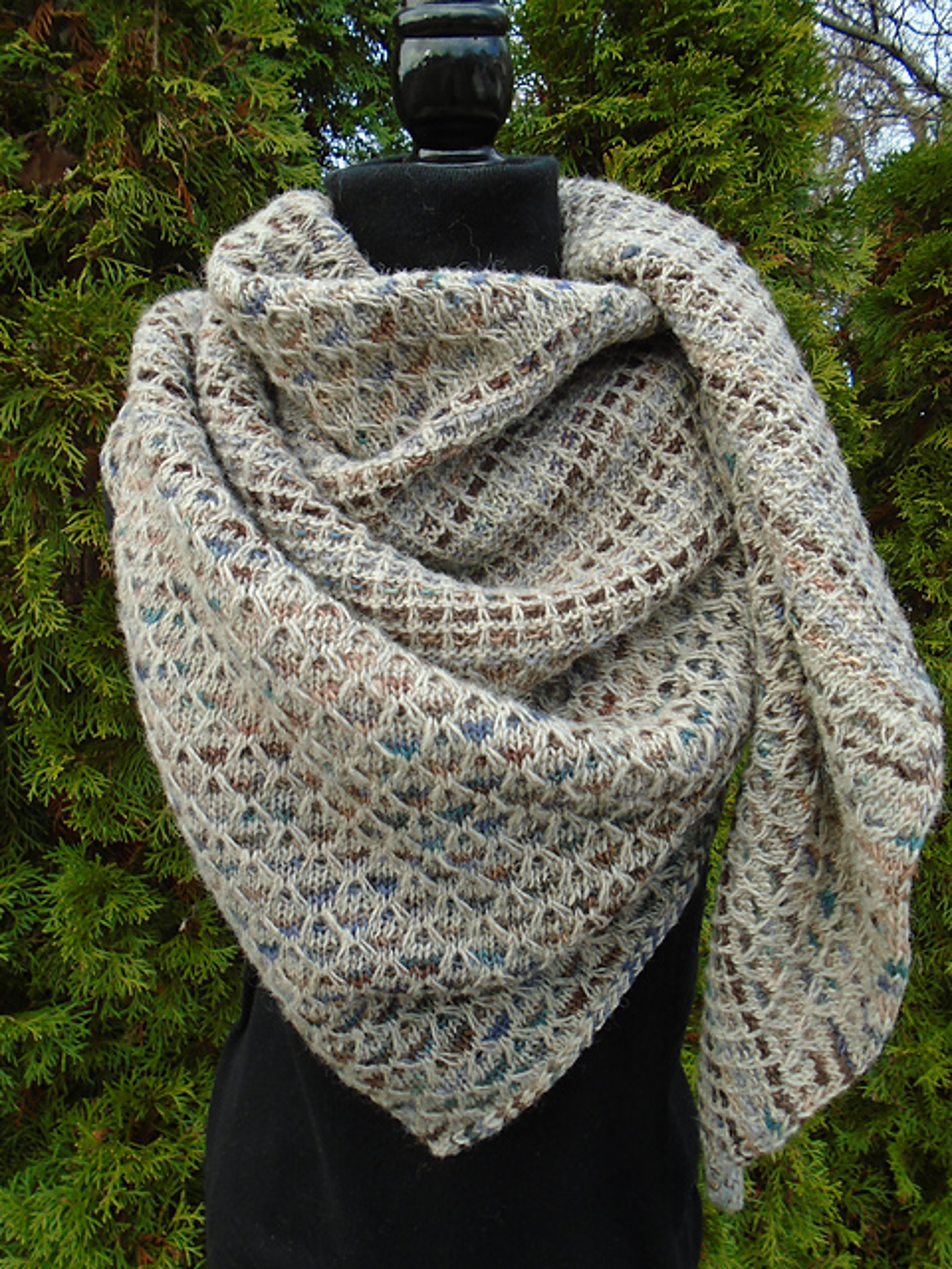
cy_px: 634
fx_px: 953
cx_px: 476
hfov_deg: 53.1
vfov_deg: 67.3
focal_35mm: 26
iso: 100
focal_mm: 4.6
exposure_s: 1/160
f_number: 3.2
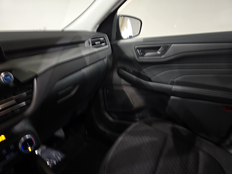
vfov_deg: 58.9
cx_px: 116
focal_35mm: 23
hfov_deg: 73.9
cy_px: 87
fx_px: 154
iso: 400
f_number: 1.7
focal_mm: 6.3
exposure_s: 1/31
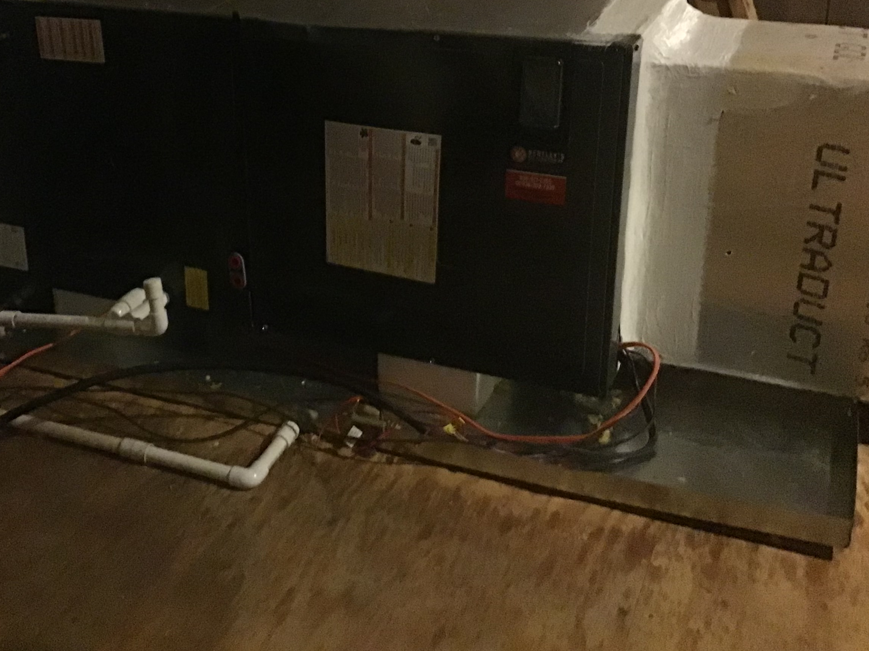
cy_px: 191
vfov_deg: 32.5
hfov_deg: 42.5
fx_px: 1105
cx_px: 309
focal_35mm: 44
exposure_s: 1/15
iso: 800
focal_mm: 3.3
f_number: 2.4
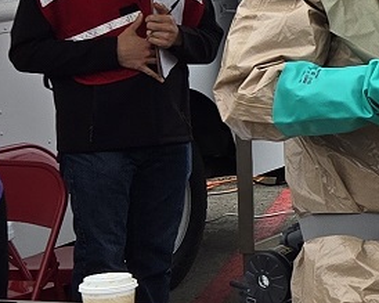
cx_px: 816
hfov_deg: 10.6
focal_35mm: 164
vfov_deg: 9.4
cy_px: 66
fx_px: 1839
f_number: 1.8
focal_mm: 5.4
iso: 25
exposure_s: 1/269
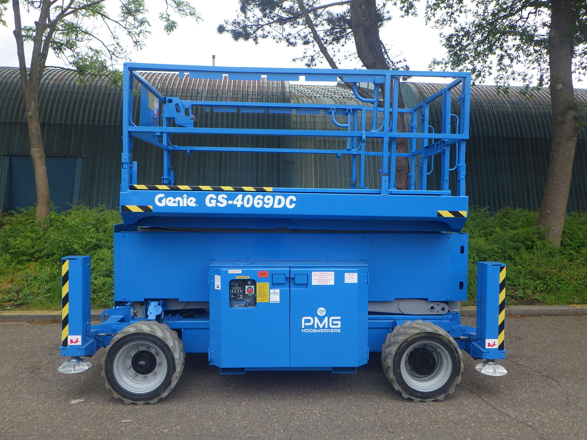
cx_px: 294
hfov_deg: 63.4
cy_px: 220
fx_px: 475
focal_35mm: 28
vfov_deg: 49.7
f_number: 4.2
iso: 125
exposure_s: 1/125
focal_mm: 5
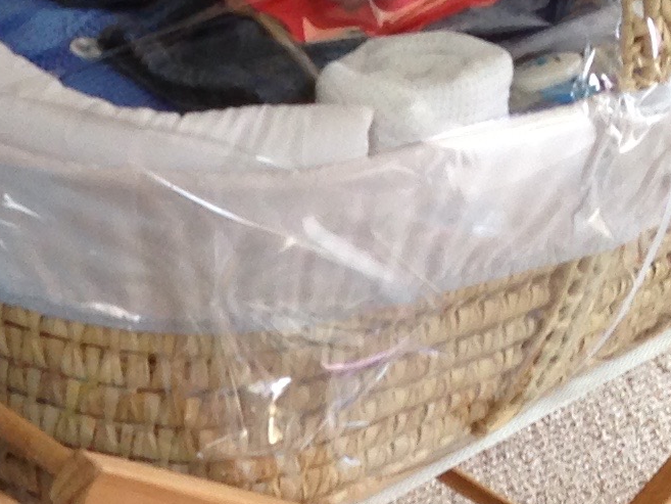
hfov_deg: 11.7
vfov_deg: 8.9
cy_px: 687
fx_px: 3180
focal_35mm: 164
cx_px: -240
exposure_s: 1/20
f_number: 2.4
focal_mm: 4.12
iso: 64
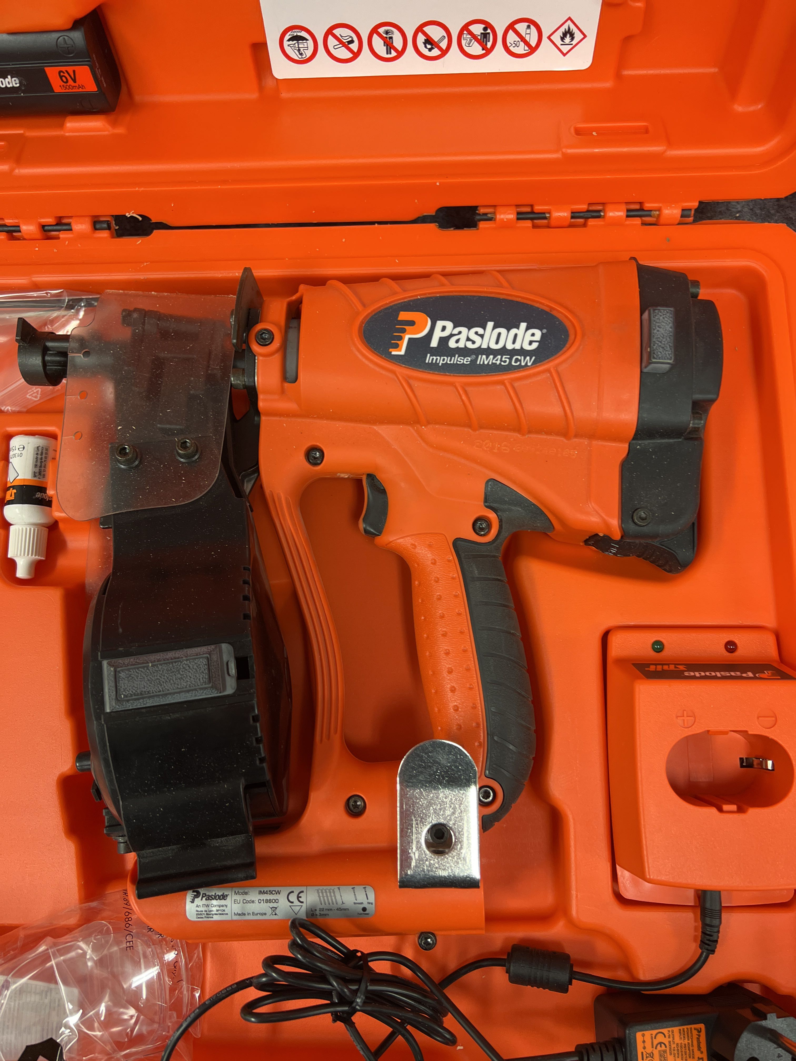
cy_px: 530
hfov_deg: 53.1
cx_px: 398
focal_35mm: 26
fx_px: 797
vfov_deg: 67.3
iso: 125
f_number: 1.5
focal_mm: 5.7
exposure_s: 1/50
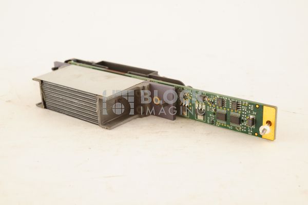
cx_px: 154
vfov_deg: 26.9
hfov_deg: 39.6
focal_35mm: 50
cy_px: 102
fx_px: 427
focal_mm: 50
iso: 1600
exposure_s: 1/160
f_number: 13
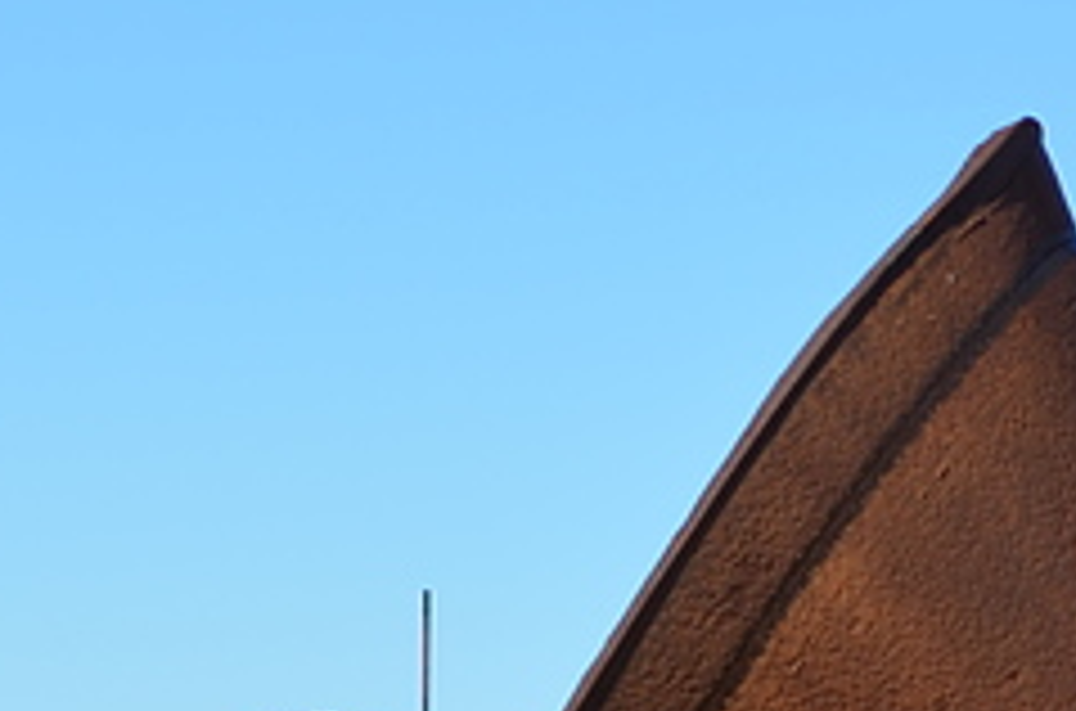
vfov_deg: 3.7
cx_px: -1076
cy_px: 871
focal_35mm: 365
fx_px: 10887
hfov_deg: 5.5
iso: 100
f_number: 8
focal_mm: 55
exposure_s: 1/250
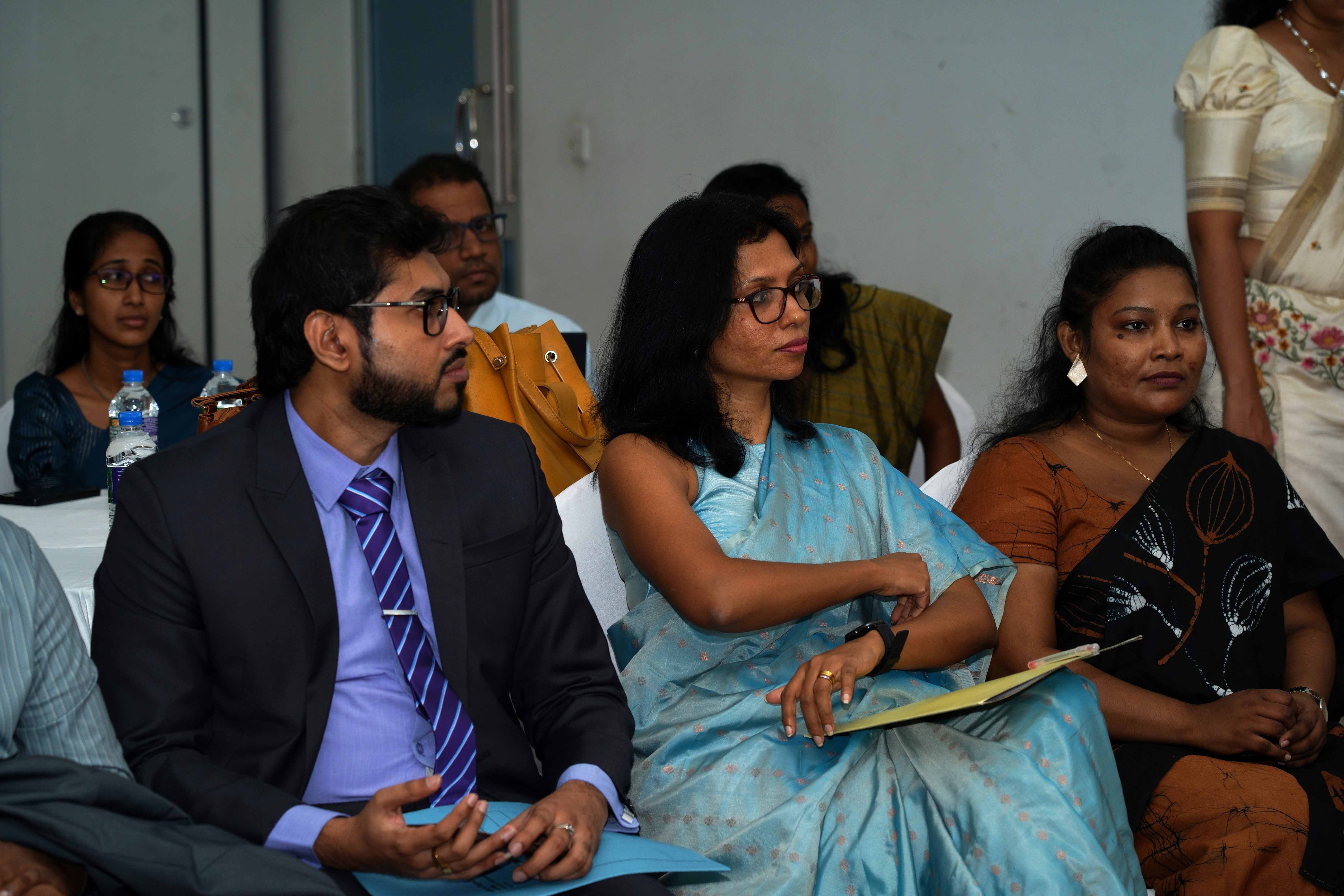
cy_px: 448
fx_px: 3920
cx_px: 672
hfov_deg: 19.5
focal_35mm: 105
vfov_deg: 13.0
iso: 200
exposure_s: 1/160
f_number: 5.6
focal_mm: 105
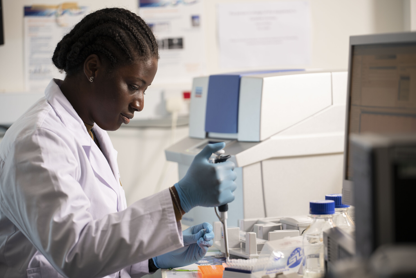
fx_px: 1317
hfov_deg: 17.9
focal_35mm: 114
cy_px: 143
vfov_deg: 12.0
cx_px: 199
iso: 100
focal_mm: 105
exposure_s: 1/60
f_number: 2.8
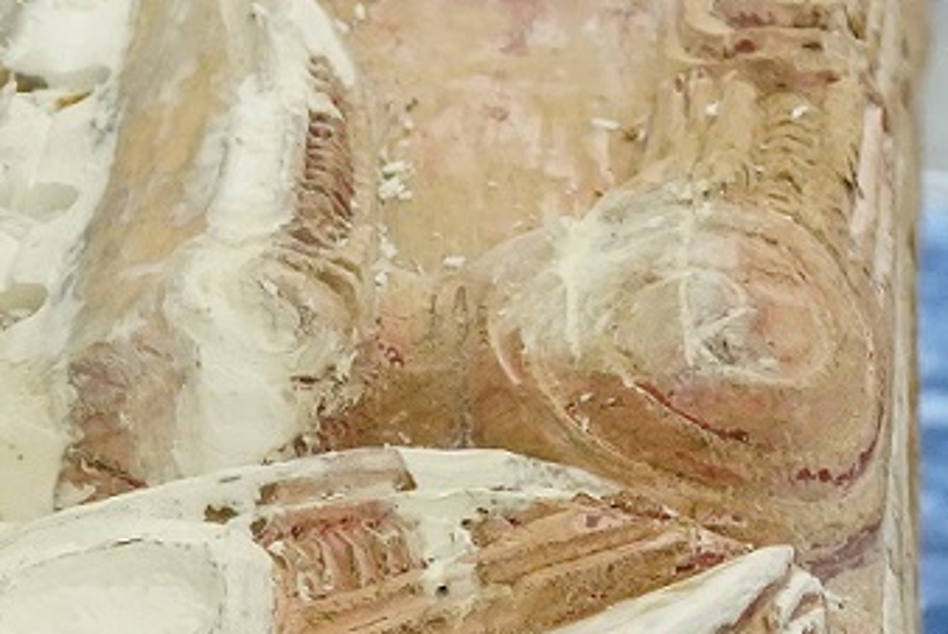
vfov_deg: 6.4
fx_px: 5609
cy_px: -42
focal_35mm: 213
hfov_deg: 9.3
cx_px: -589
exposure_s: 1/160
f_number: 4
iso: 2000
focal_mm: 25
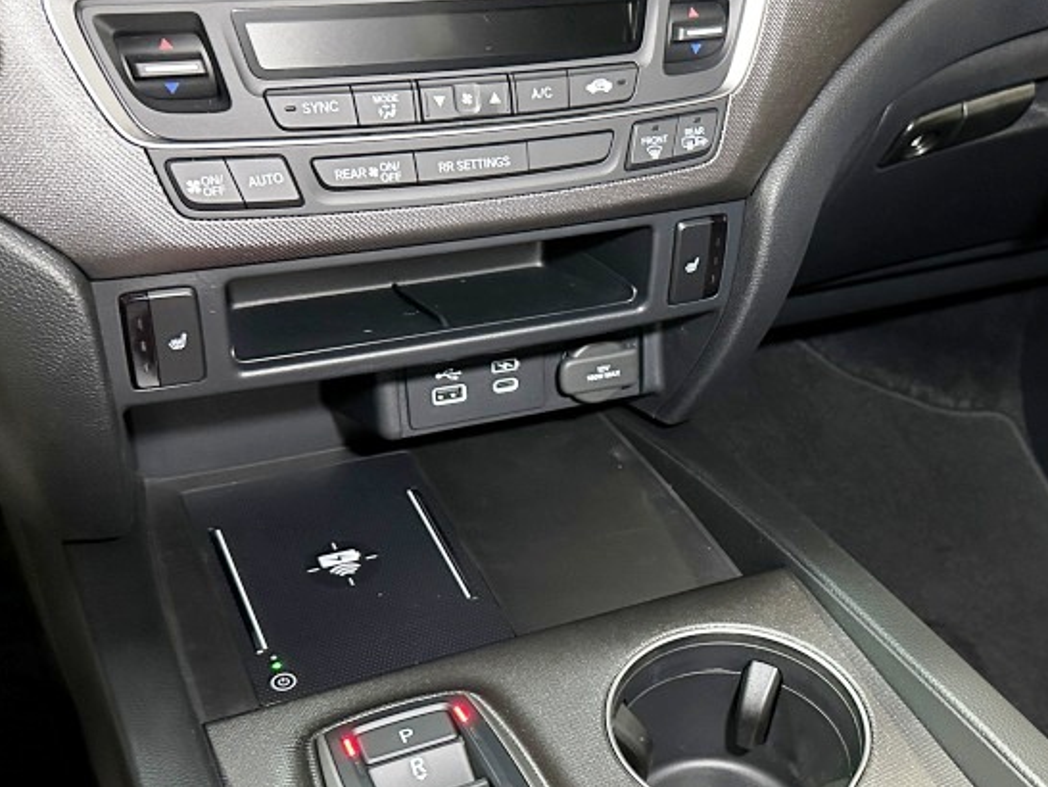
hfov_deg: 41.3
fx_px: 1363
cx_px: 729
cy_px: 499
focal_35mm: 45
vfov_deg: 32.0
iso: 800
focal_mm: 6.86
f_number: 1.78
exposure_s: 1/30
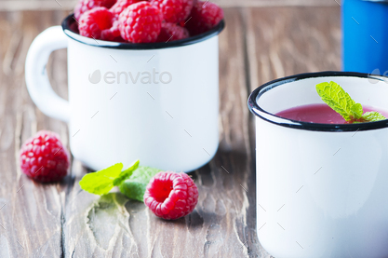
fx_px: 2397
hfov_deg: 9.2
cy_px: 119
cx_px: 267
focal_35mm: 223
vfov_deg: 6.2
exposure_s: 1/160
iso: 200
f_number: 5.6
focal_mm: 105
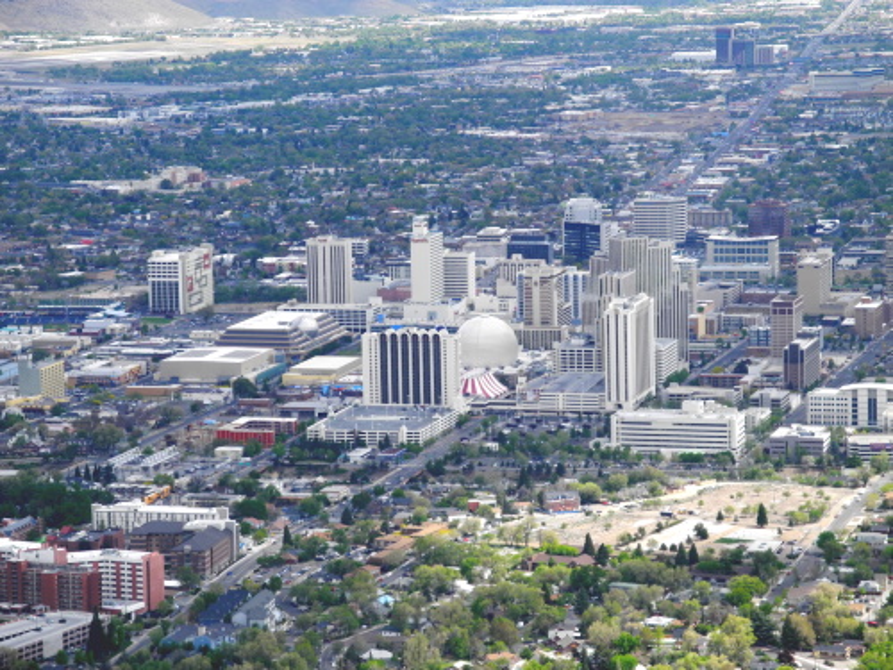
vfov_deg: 11.0
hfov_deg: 14.6
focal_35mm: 135
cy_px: 335
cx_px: 446
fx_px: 3483
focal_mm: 28.9
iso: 100
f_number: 5
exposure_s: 1/546
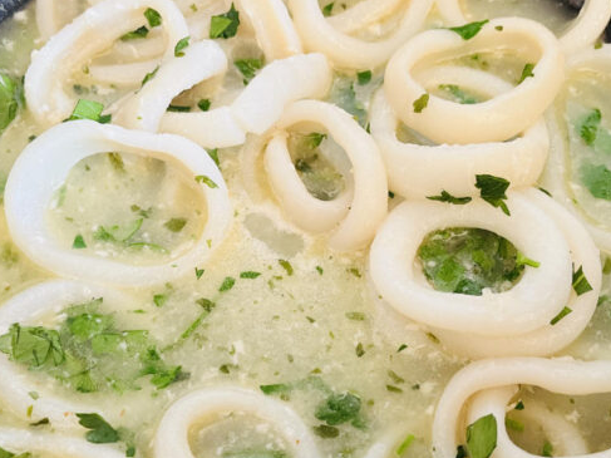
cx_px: 334
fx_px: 724
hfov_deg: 45.7
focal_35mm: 41
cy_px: 300
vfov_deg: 34.8
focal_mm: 5.1
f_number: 1.6
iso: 200
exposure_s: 1/42
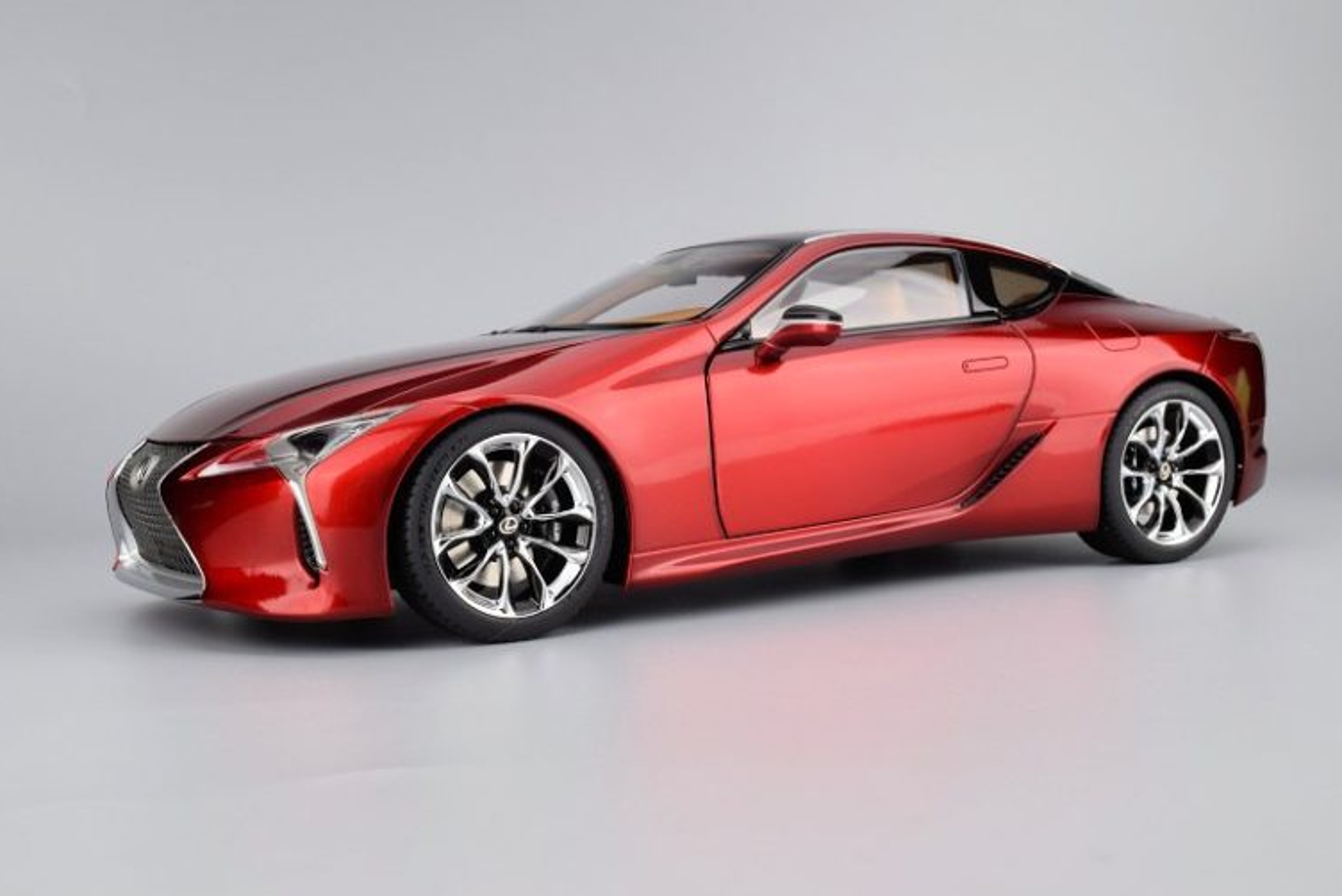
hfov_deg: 40.3
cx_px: 662
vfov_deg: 27.5
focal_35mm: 49
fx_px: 1827
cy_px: 455
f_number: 18
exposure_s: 1/8
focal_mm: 32
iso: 100
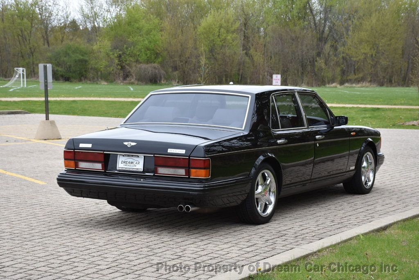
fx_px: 873
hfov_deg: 27.0
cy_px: 140
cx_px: 210
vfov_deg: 18.2
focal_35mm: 75
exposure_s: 1/500
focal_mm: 50
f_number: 8
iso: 400
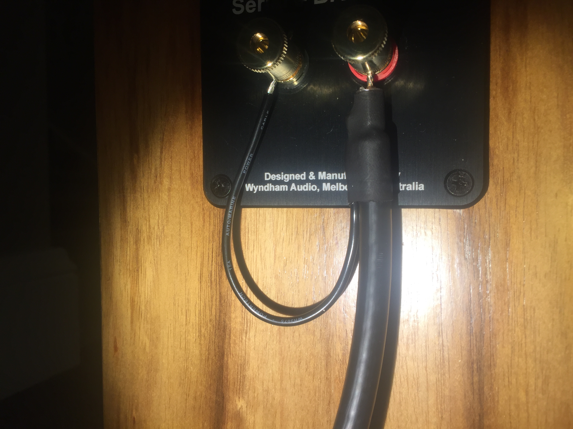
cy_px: 214
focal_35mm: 29
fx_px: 480
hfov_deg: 61.7
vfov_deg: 48.2
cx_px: 286
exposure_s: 1/50
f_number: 2.2
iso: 32
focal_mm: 4.15
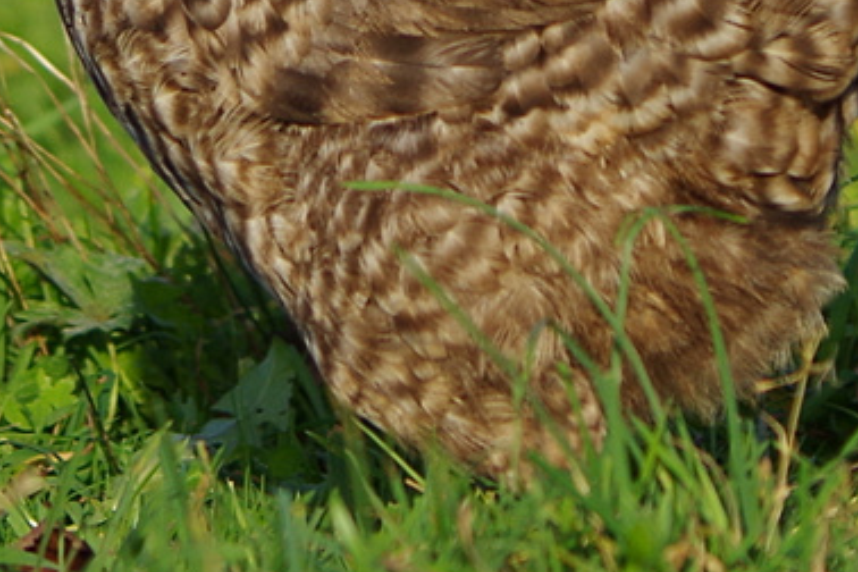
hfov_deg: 3.6
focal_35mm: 571
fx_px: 13608
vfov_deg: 2.4
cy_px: -232
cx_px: -109
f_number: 5.6
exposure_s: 1/500
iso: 200
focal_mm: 120
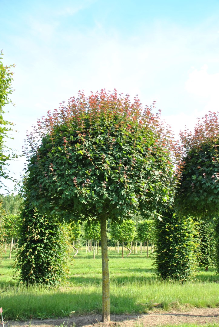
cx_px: 110
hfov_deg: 40.1
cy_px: 164
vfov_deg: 57.2
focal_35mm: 33
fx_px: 300
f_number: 5.6
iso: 100
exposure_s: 1/125
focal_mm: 22
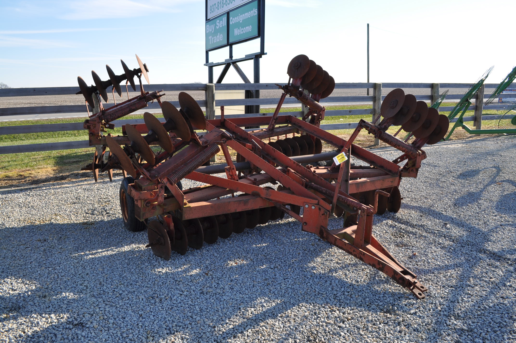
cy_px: 172
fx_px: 429
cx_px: 258
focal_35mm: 30
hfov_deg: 62.0
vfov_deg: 43.5
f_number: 8
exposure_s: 1/250
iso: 200
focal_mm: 20
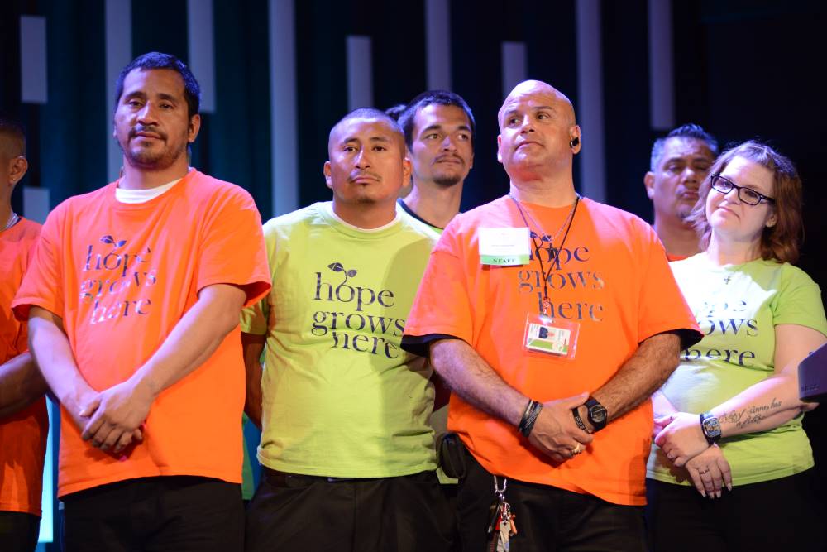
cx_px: 414
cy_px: 276
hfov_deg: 16.4
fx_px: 2872
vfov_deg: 11.0
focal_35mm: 125
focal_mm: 125
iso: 1800
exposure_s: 1/125
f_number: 2.8
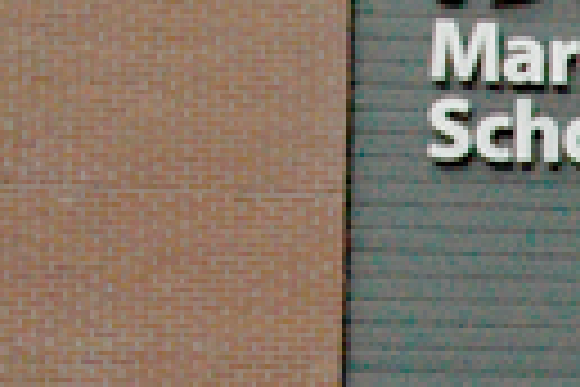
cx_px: 1340
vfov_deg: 6.4
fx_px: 3286
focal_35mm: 204
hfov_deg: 9.2
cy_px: 963
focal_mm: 22
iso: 1600
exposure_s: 1/8000
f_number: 4.5
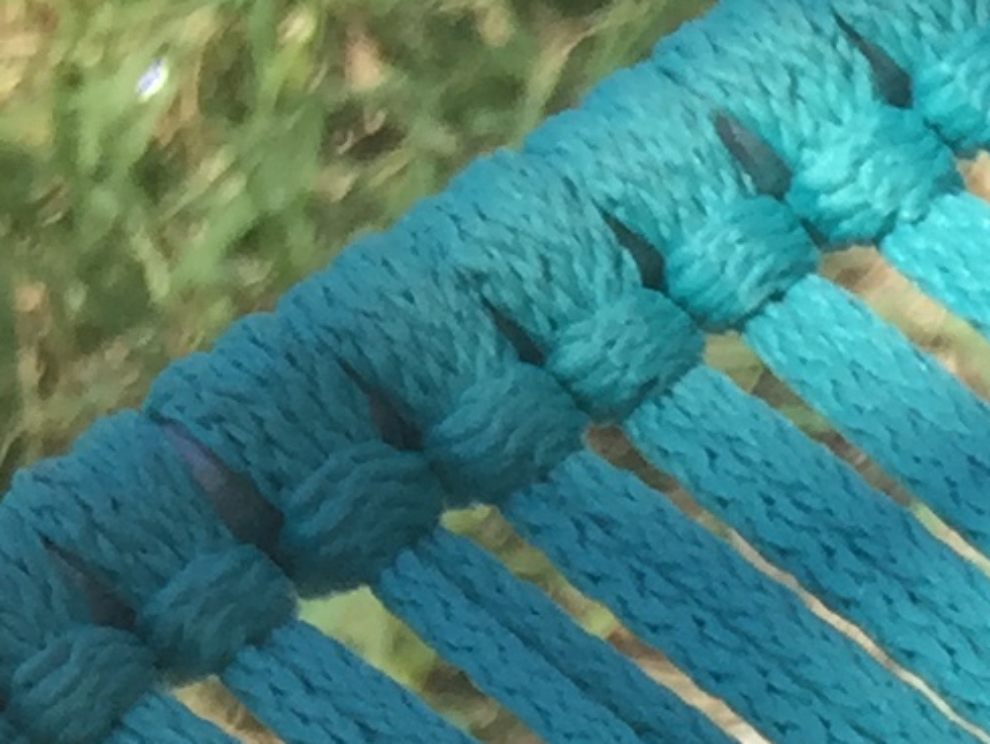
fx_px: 5522
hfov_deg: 8.7
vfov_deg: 7.0
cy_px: 2190
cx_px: 2816
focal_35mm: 193
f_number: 2.2
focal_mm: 4.15
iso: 32
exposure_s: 1/1199
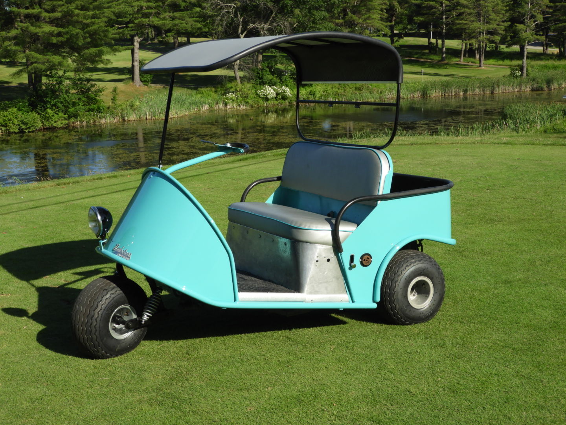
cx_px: 283
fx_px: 899
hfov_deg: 34.9
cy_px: 212
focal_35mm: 55
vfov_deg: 26.6
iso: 100
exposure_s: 1/800
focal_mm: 9.9
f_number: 4
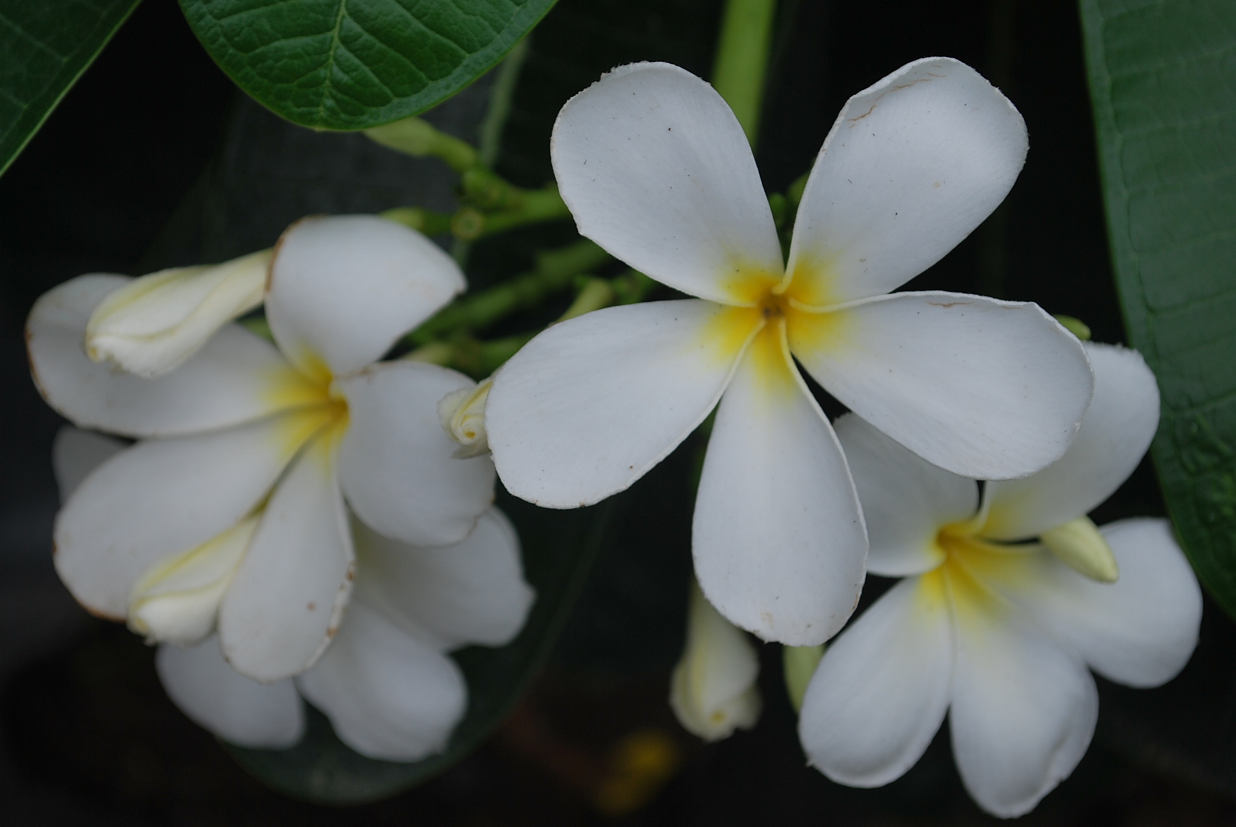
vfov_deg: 16.6
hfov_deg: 24.6
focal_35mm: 82
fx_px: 2836
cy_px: 414
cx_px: 618
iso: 100
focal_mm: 55
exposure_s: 1/160
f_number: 6.3
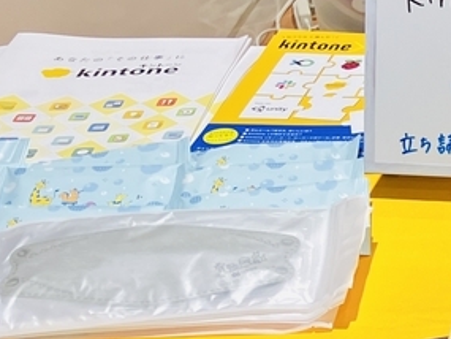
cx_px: 926
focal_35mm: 118
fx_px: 1538
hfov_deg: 13.9
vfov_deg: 12.4
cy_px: 360
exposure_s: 1/120
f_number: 1.8
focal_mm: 3.99
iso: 80
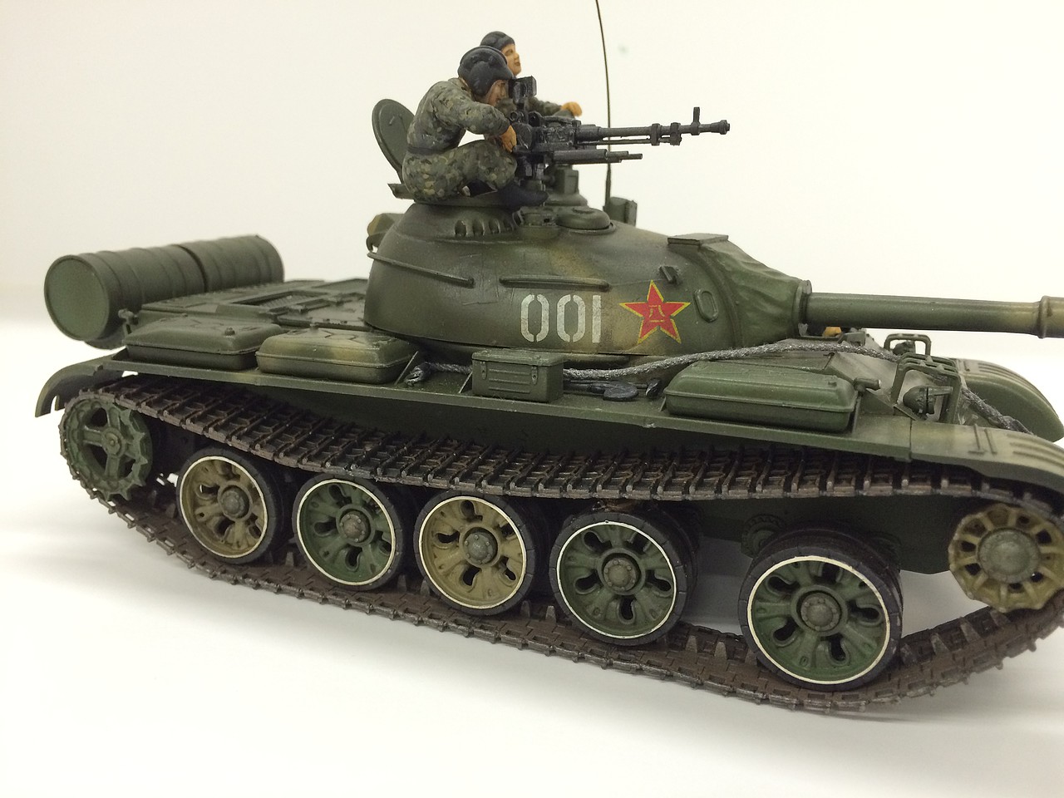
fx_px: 891
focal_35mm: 29
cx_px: 532
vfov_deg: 48.2
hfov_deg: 61.7
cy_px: 399
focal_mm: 4.15
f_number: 2.2
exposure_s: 1/30
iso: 160
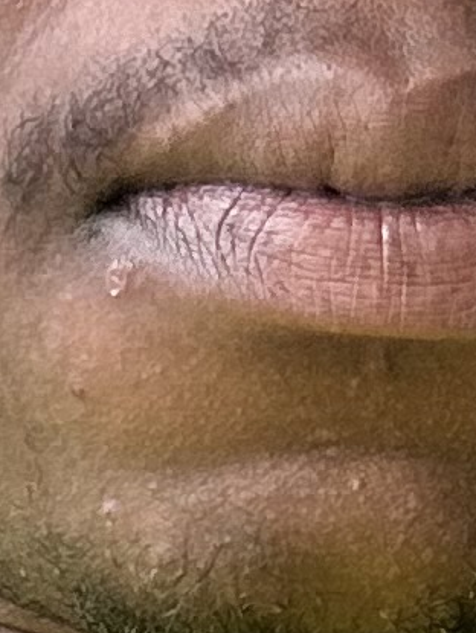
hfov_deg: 6.7
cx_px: 130
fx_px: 4082
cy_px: 311
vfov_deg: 8.9
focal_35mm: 223
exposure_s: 1/100
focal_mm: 2.69
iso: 20
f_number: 1.9
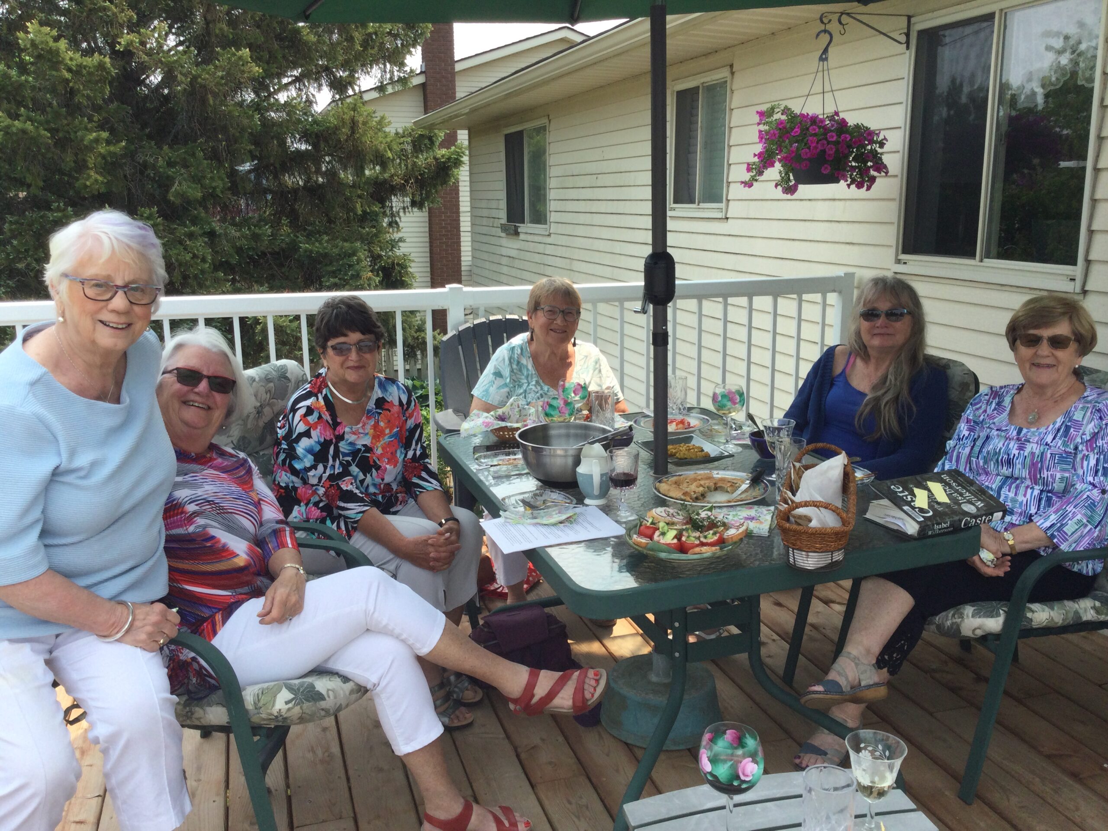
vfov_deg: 45.4
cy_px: 416
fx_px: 992
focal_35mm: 31
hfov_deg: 58.4
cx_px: 554
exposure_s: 1/578
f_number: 2.4
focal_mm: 3.3
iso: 25
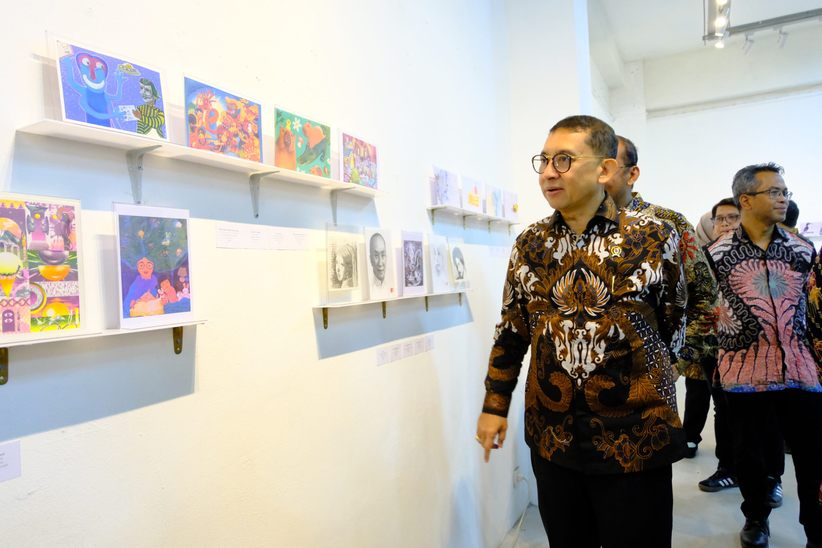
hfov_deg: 73.7
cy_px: 274
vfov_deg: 53.1
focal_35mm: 24
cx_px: 411
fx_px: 548
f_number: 4
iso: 5000
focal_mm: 16
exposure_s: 1/100
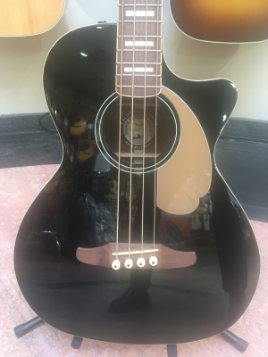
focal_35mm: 29
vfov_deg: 61.7
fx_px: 299
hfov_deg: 48.2
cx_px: 134
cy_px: 178
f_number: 2.2
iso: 160
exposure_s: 1/30
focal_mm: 4.15
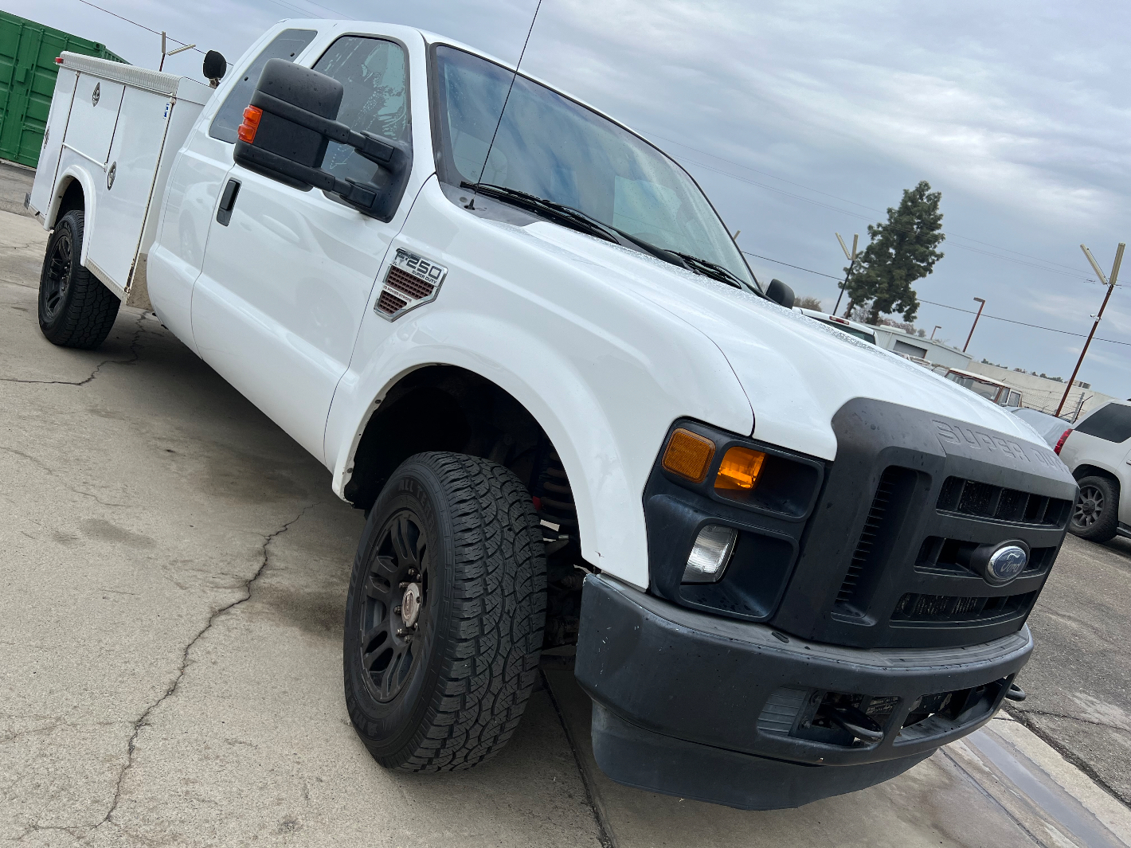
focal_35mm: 26
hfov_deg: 67.3
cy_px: 424
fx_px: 849
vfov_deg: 53.1
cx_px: 566
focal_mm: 5.7
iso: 50
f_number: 1.5
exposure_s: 1/2353
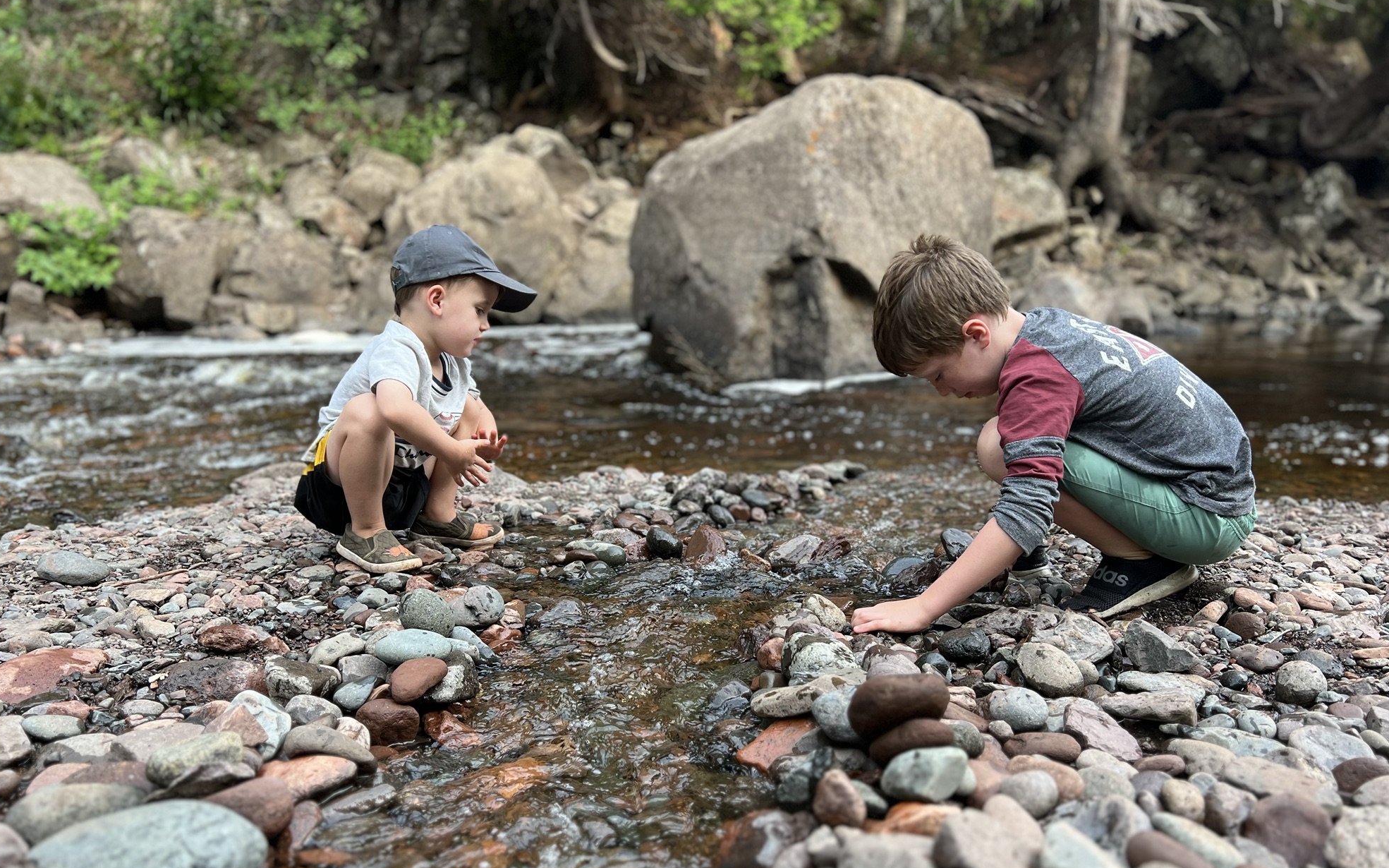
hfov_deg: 66.5
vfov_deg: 44.3
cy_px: 520
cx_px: 696
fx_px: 1060
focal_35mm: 28
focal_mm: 5.7
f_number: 1.5
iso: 50
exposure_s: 1/339
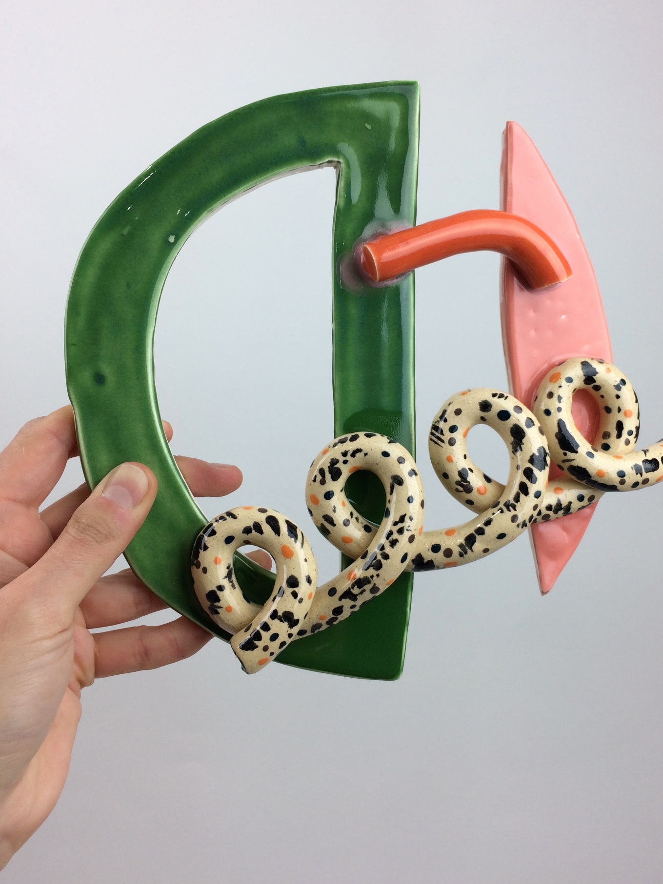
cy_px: 406
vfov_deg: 56.8
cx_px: 362
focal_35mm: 32
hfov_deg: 44.1
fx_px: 817
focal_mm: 4.15
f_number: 2.2
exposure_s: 1/123
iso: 32
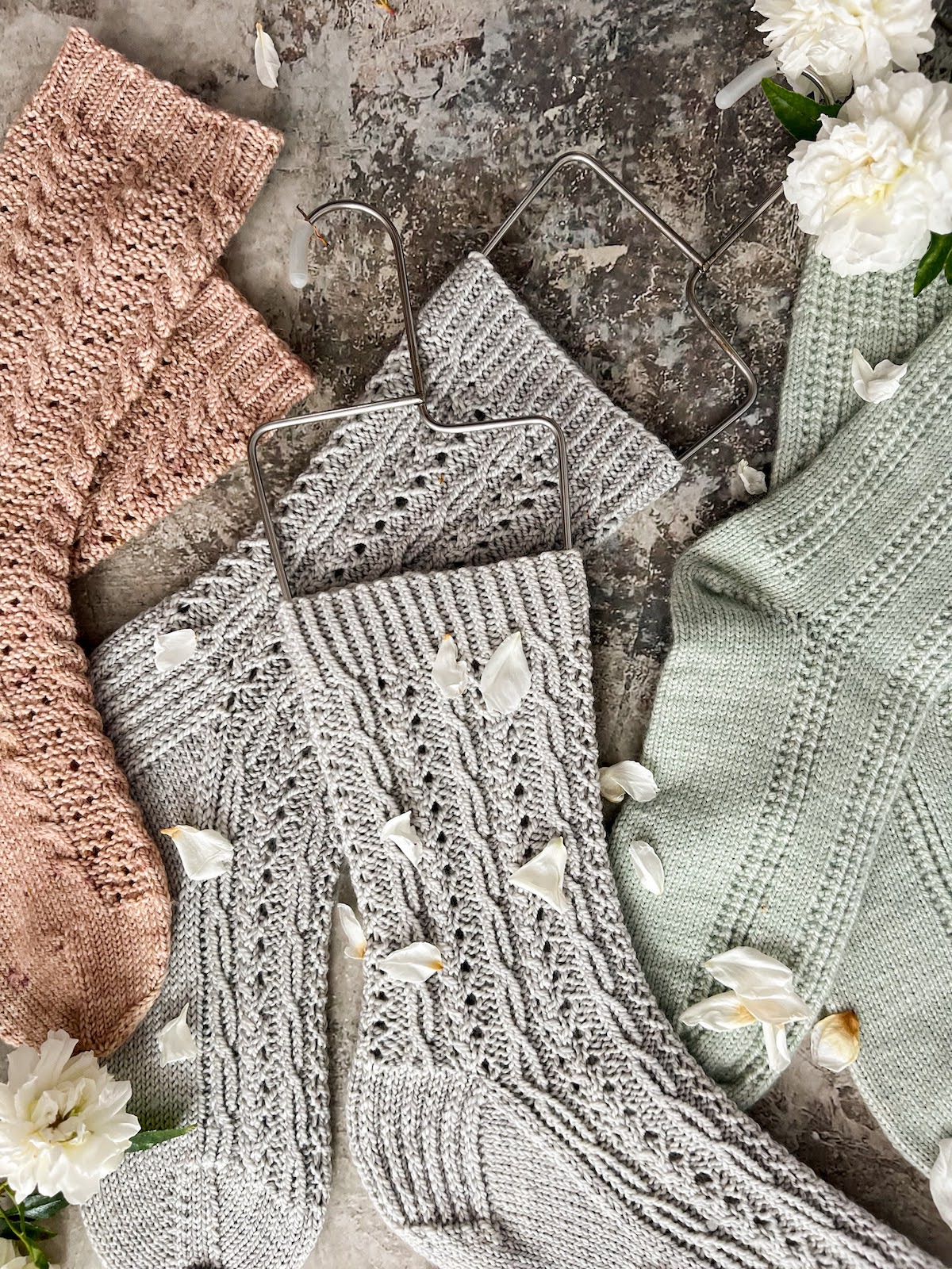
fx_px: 953
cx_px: 476
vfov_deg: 67.3
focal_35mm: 26
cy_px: 634
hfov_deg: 53.1
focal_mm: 5.7
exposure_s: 1/80
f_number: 1.5
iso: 125
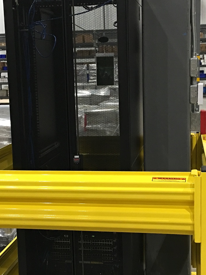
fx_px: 492
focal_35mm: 62
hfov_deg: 23.6
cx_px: 92
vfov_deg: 31.2
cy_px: 144
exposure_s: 1/15
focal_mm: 4.15
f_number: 2.2
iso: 100
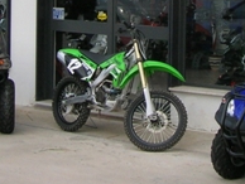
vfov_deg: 10.3
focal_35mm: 140
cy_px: -87
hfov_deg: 14.0
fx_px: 992
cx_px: 196
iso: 50
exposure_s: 1/74.6
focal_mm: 5.7
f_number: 4.9
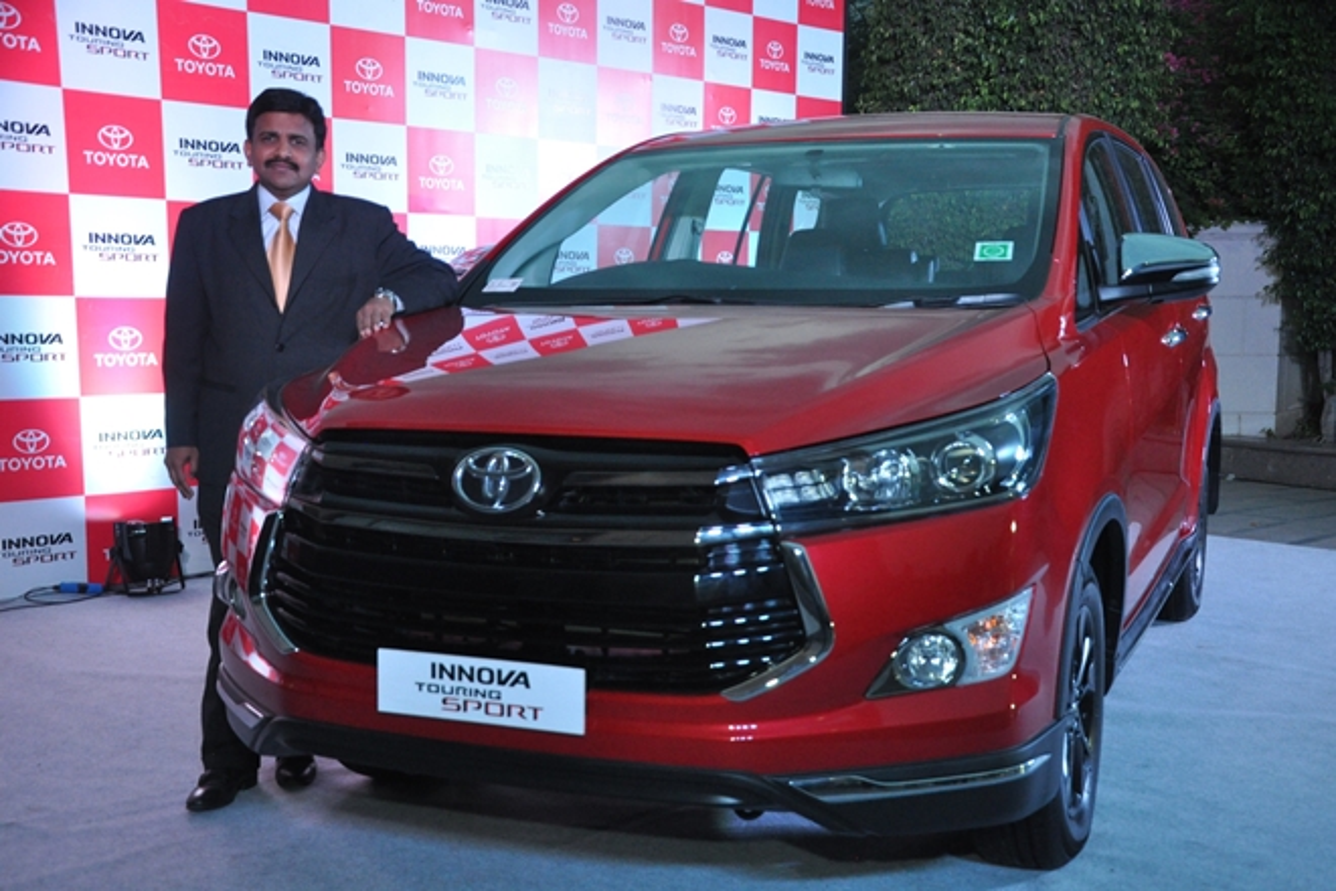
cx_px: 668
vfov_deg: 31.9
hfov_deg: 46.4
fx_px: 1559
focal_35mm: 42
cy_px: 446
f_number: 4
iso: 1600
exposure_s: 1/125
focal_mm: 28
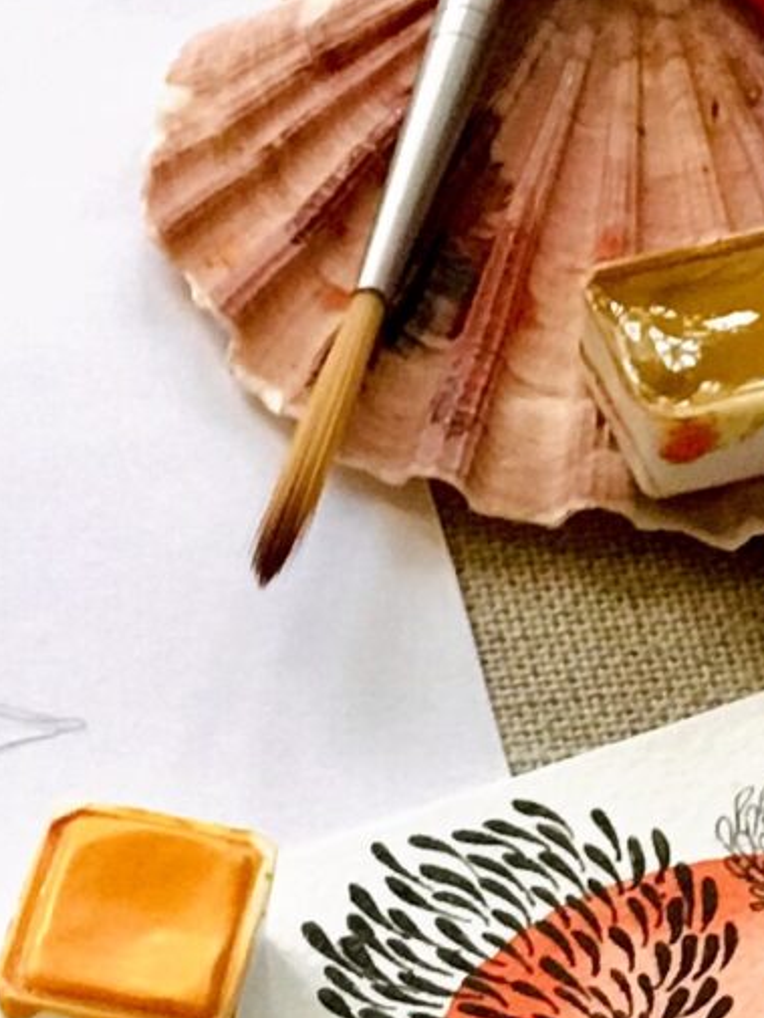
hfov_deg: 5.1
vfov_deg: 6.6
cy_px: 2203
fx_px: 8501
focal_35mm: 289
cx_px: 149
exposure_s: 1/50
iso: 80
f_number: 2.8
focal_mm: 6.6
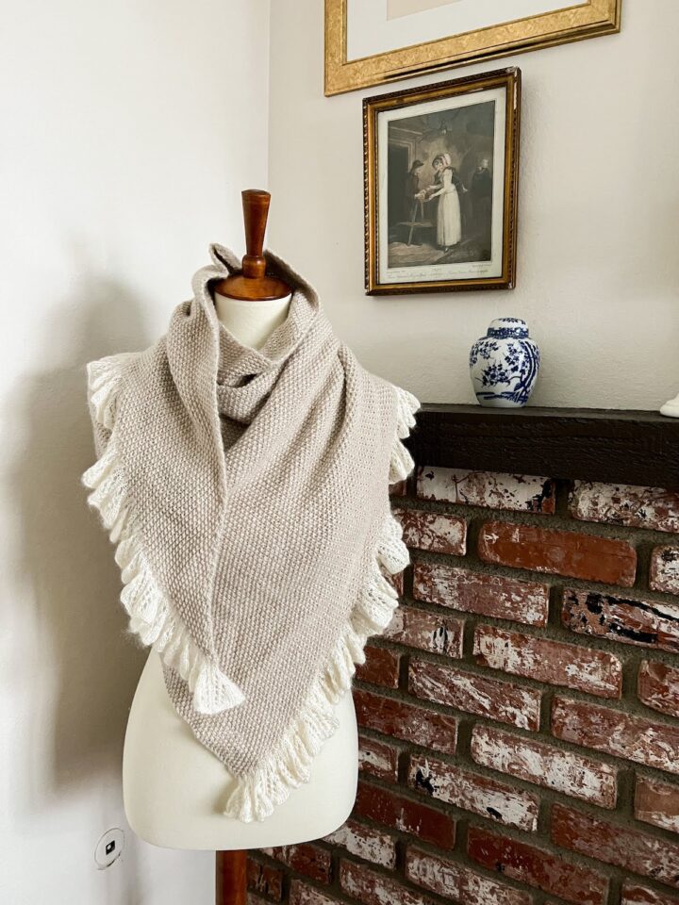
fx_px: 680
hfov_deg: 53.1
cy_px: 452
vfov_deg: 67.3
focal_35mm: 26
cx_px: 340
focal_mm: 5.7
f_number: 1.5
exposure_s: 1/60
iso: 500
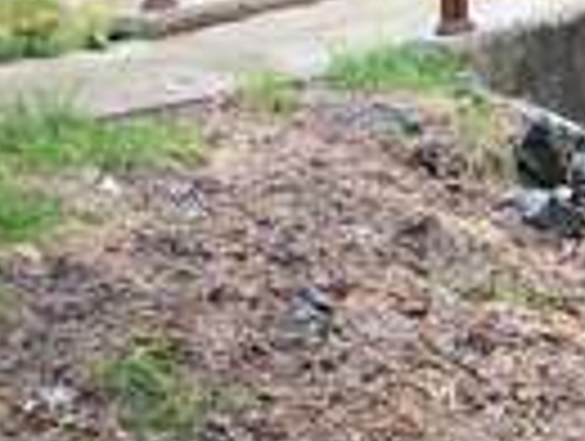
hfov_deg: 19.2
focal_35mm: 94
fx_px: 1592
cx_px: 772
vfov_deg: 15.7
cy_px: 86
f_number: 3.1
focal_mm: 6.3
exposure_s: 1/50
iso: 160
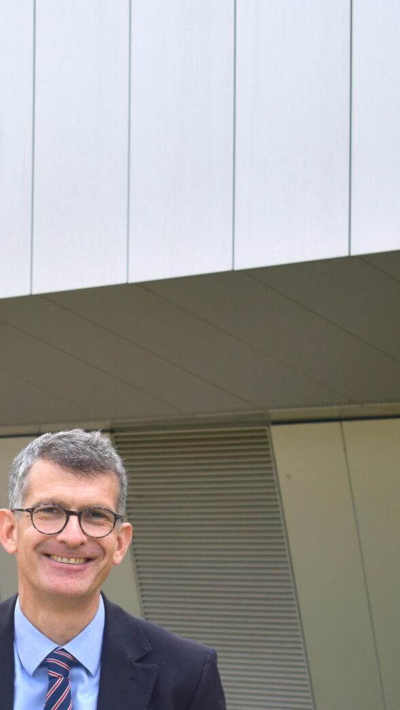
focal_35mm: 111
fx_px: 2097
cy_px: 544
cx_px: -147
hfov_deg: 10.6
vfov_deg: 19.1
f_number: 4.2
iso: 200
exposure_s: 1/400
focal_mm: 29
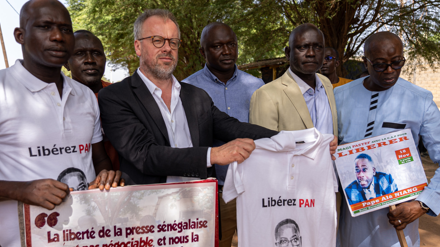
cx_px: 223
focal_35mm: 31
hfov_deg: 62.6
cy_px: 138
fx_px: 362
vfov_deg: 37.7
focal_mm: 29
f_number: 4
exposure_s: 1/160
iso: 80
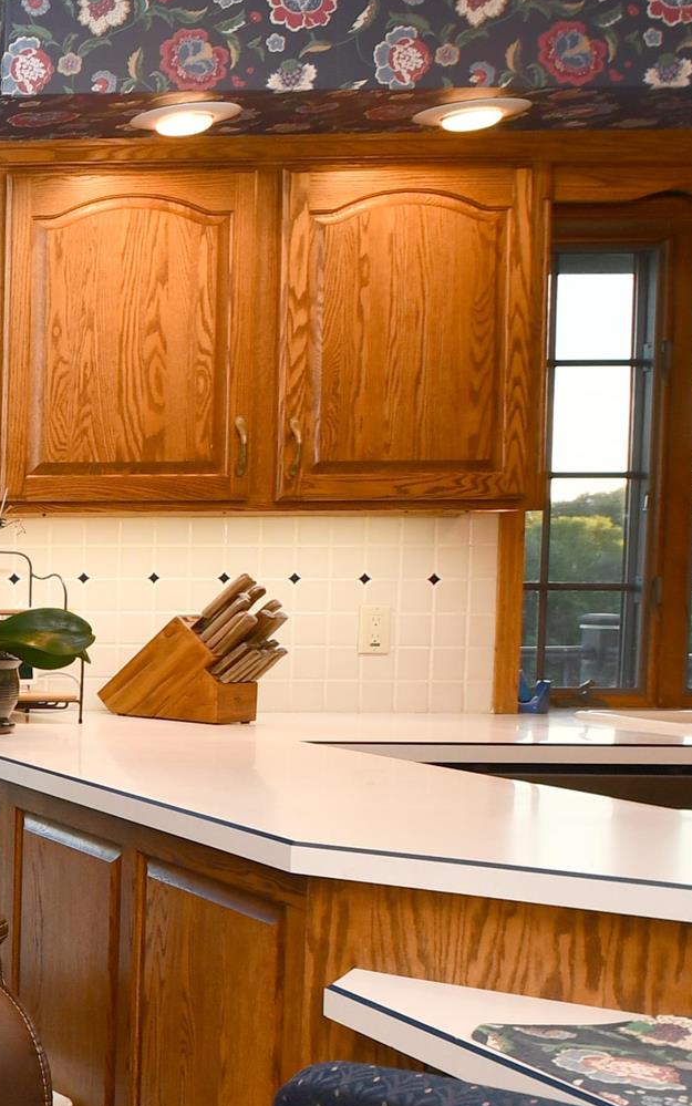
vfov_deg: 42.6
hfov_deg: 17.3
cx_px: -779
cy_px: 599
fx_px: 1417
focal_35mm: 47
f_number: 5
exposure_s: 1/60
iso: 200
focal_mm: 10
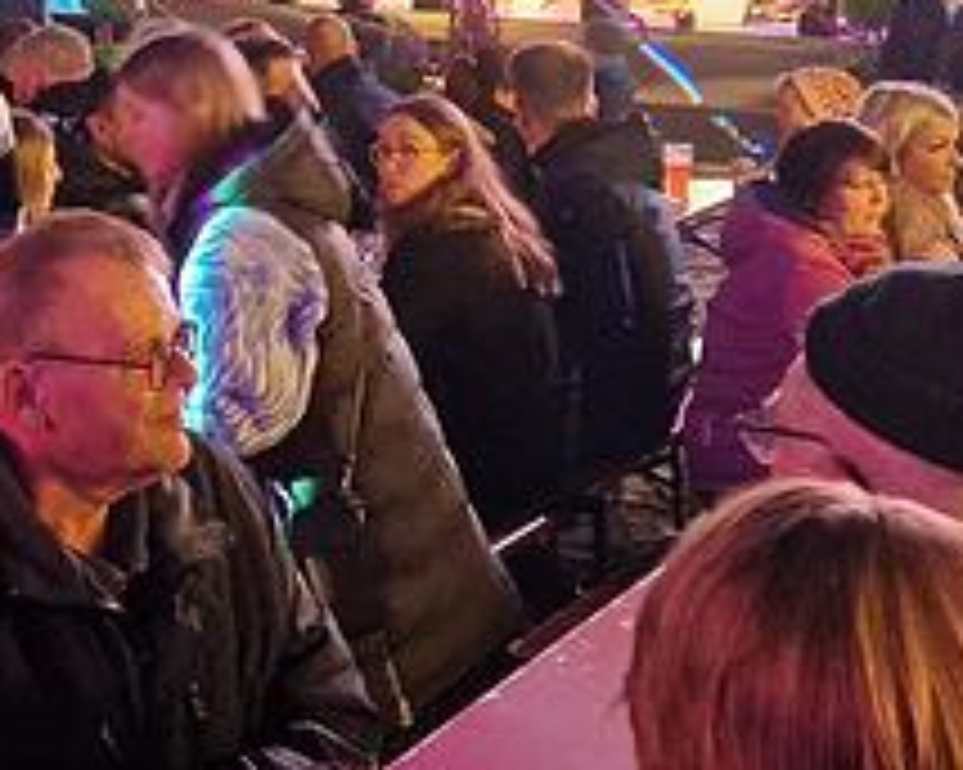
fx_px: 2393
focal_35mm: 84
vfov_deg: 17.7
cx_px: 126
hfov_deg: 22.3
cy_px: -36
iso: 640
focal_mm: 5.4
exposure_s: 1/24
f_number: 1.8
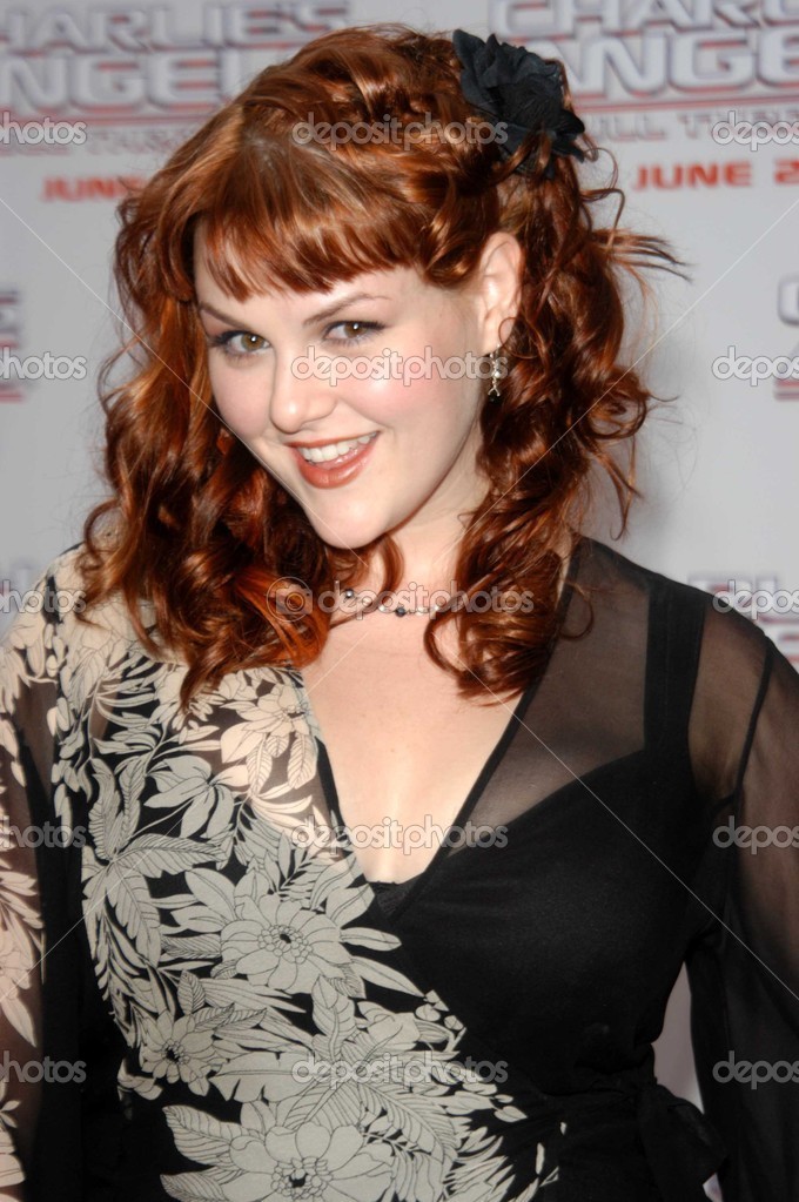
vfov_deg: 18.2
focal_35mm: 112
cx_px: 400
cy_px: 601
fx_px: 3753
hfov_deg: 12.2
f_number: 5.6
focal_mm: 75
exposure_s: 1/180
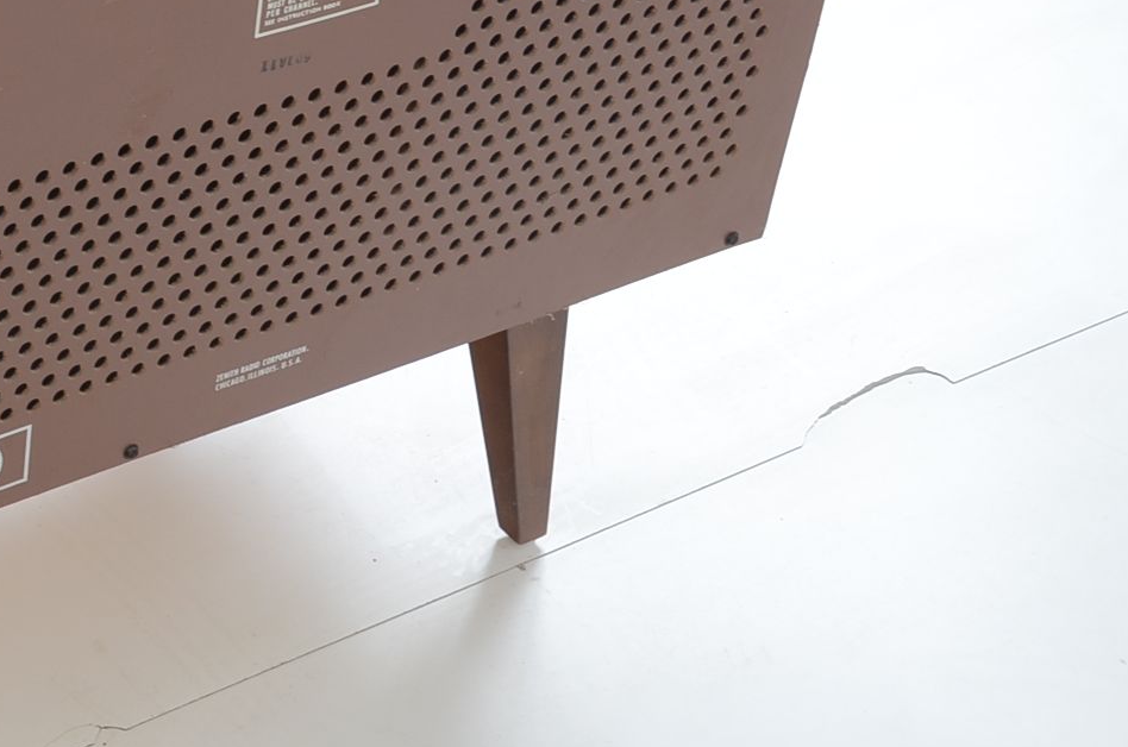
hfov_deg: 16.6
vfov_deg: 11.6
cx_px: -301
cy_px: 199
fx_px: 3659
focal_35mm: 117
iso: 200
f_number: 7.1
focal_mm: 30
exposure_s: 1/80
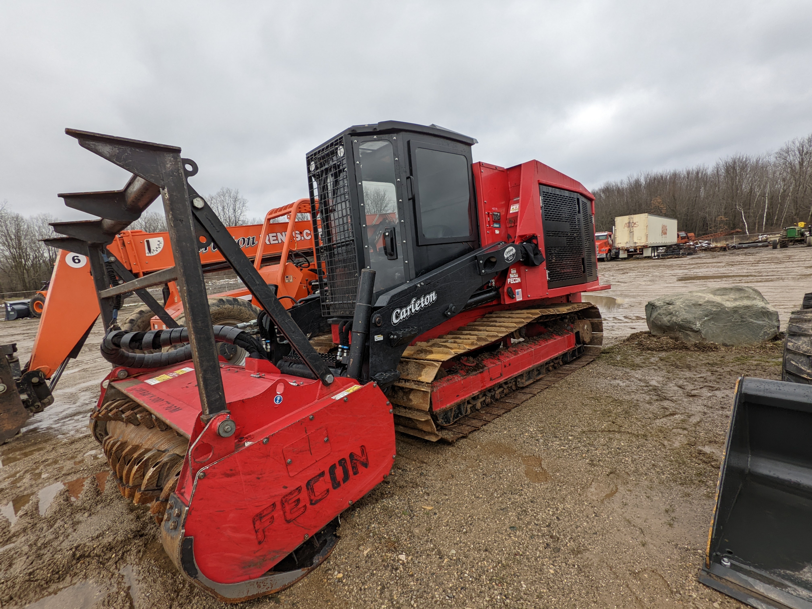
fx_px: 375
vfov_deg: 78.1
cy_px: 304
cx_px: 406
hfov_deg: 94.5
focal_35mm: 16
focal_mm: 2.22
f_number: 2.2
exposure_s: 1/235
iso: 36
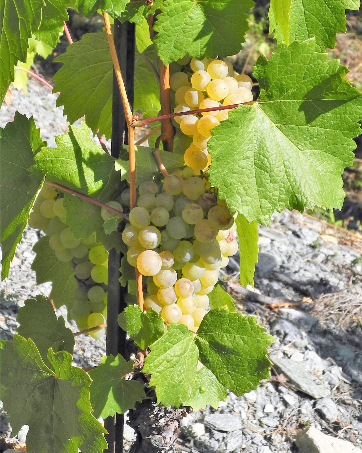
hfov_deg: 21.6
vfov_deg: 26.8
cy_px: 214
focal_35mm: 71
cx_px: 181
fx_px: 951
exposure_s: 1/640
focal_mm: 14.5
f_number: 4
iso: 100
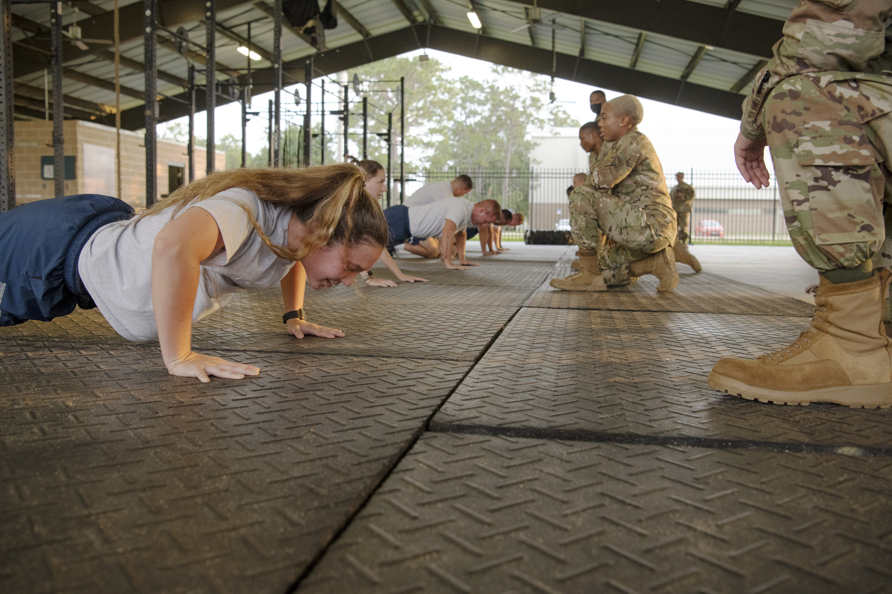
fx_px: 768
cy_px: 297
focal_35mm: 31
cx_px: 446
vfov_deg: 42.3
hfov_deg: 60.3
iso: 1250
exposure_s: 1/200
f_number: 4.5
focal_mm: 31
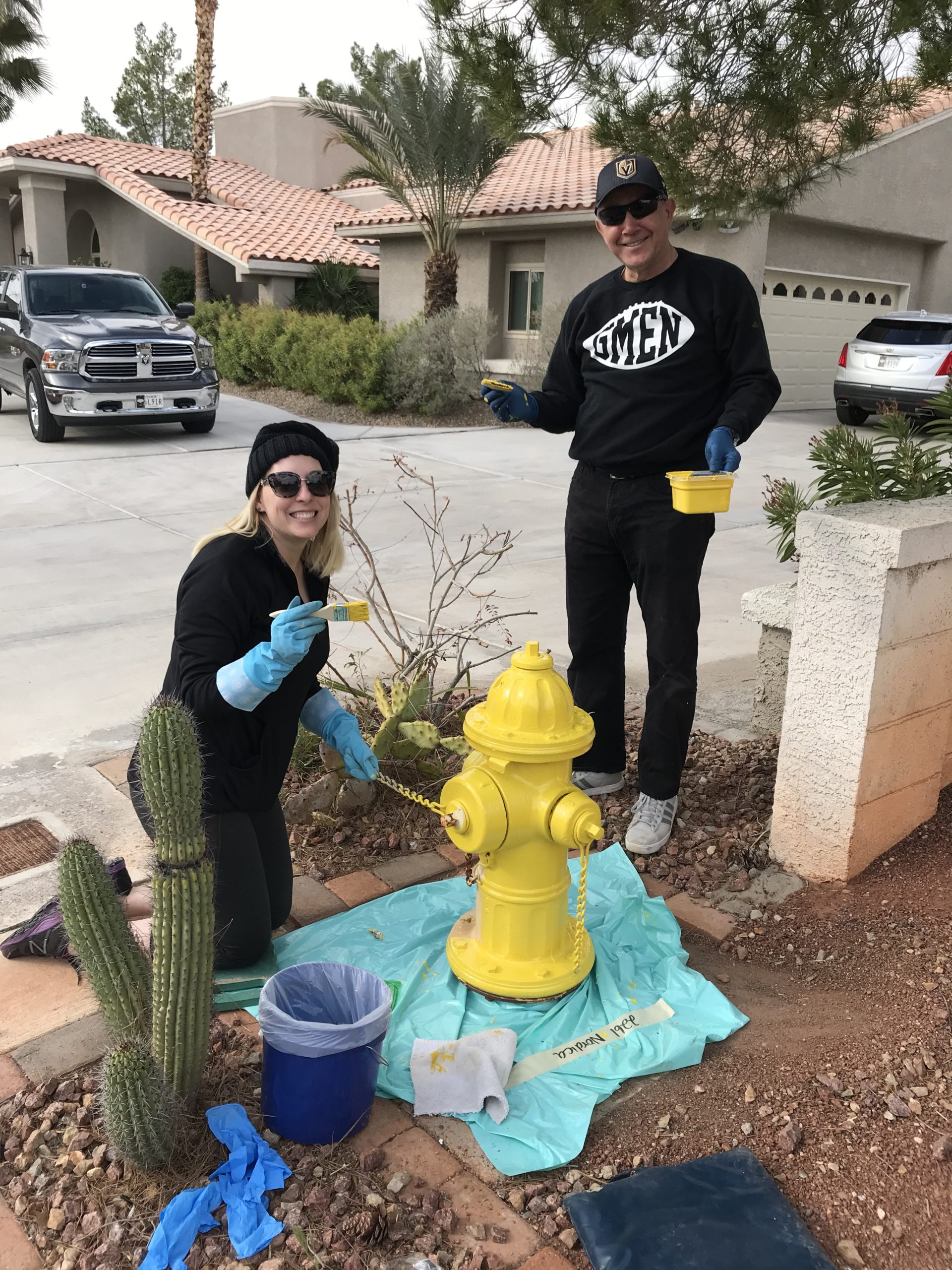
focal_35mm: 28
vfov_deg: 63.4
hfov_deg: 49.7
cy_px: 635
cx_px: 476
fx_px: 1027
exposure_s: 1/742
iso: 20
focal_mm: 3.99
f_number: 1.8
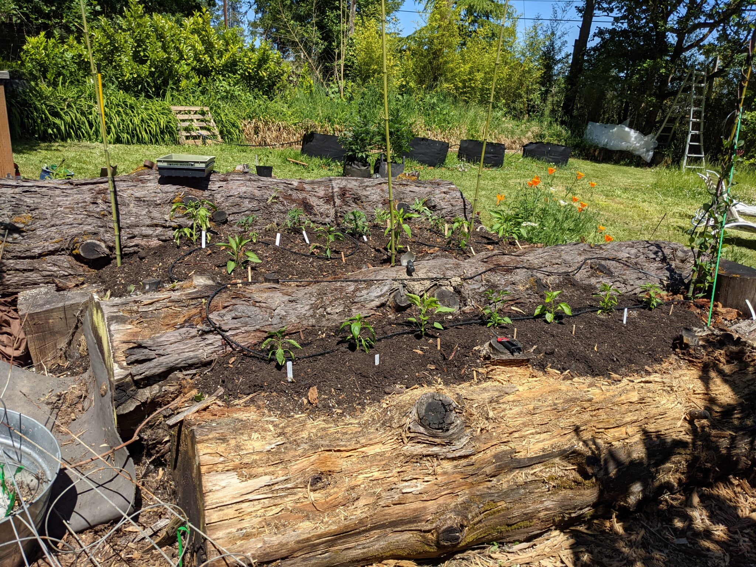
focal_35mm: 27
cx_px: 378
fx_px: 590
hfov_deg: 65.3
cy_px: 284
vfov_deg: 51.4
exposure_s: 1/3356
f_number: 1.73
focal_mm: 4.38
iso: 58
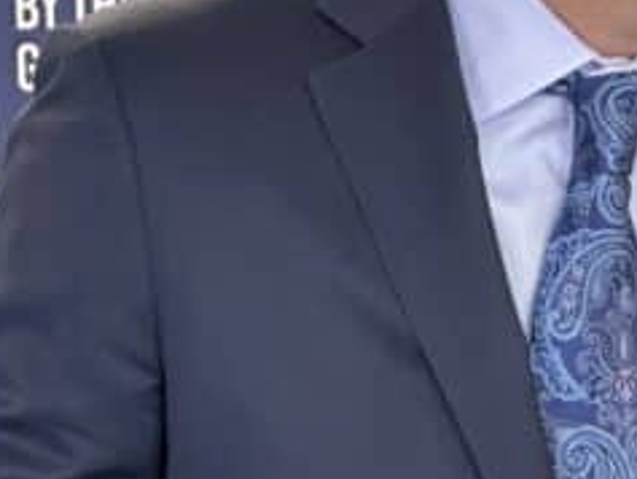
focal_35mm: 332
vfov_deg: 4.5
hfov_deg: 6.0
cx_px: 610
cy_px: 186
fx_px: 6113
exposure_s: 1/60
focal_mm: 9
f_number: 2.8
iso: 160
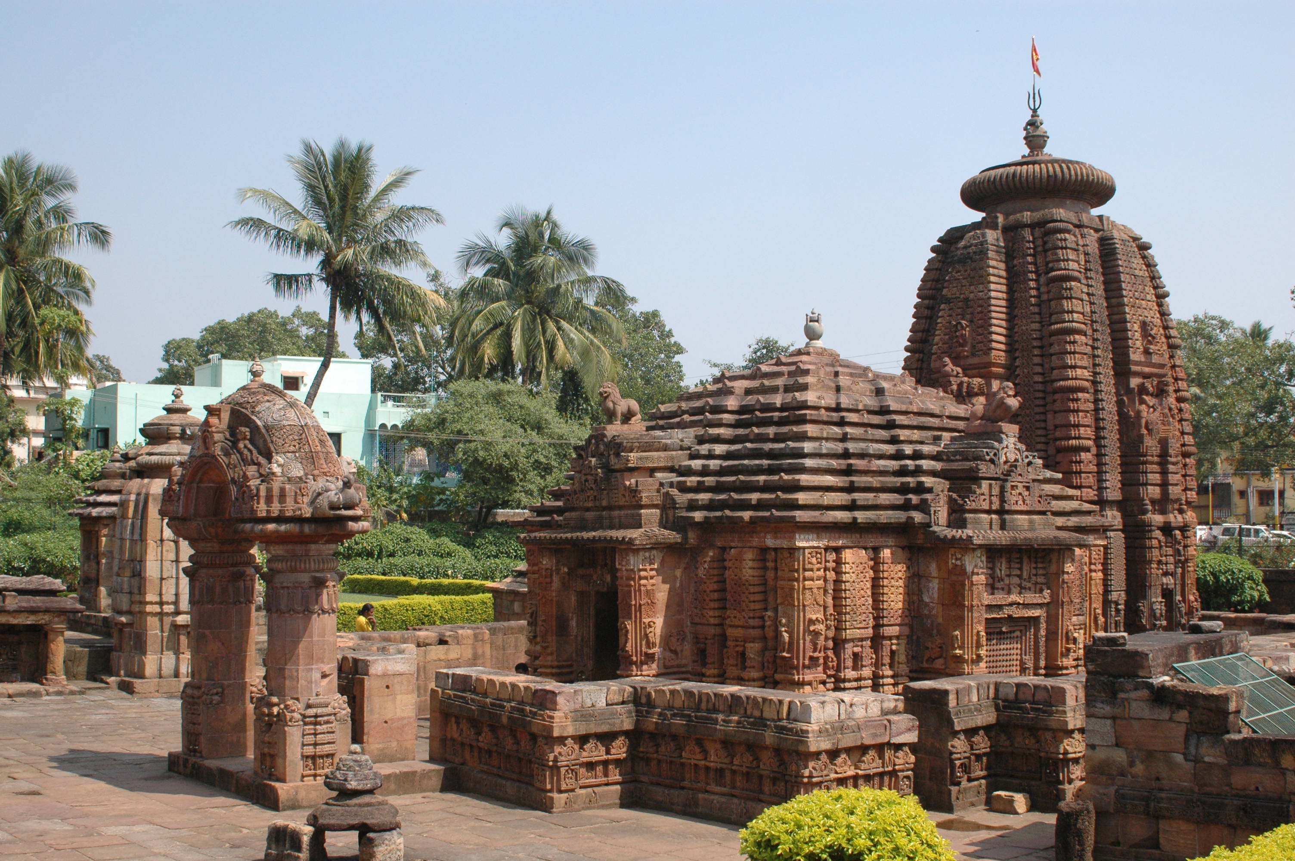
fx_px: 1509
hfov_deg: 46.4
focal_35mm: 42
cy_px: 430
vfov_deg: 31.8
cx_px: 648
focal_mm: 28
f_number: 10
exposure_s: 1/400
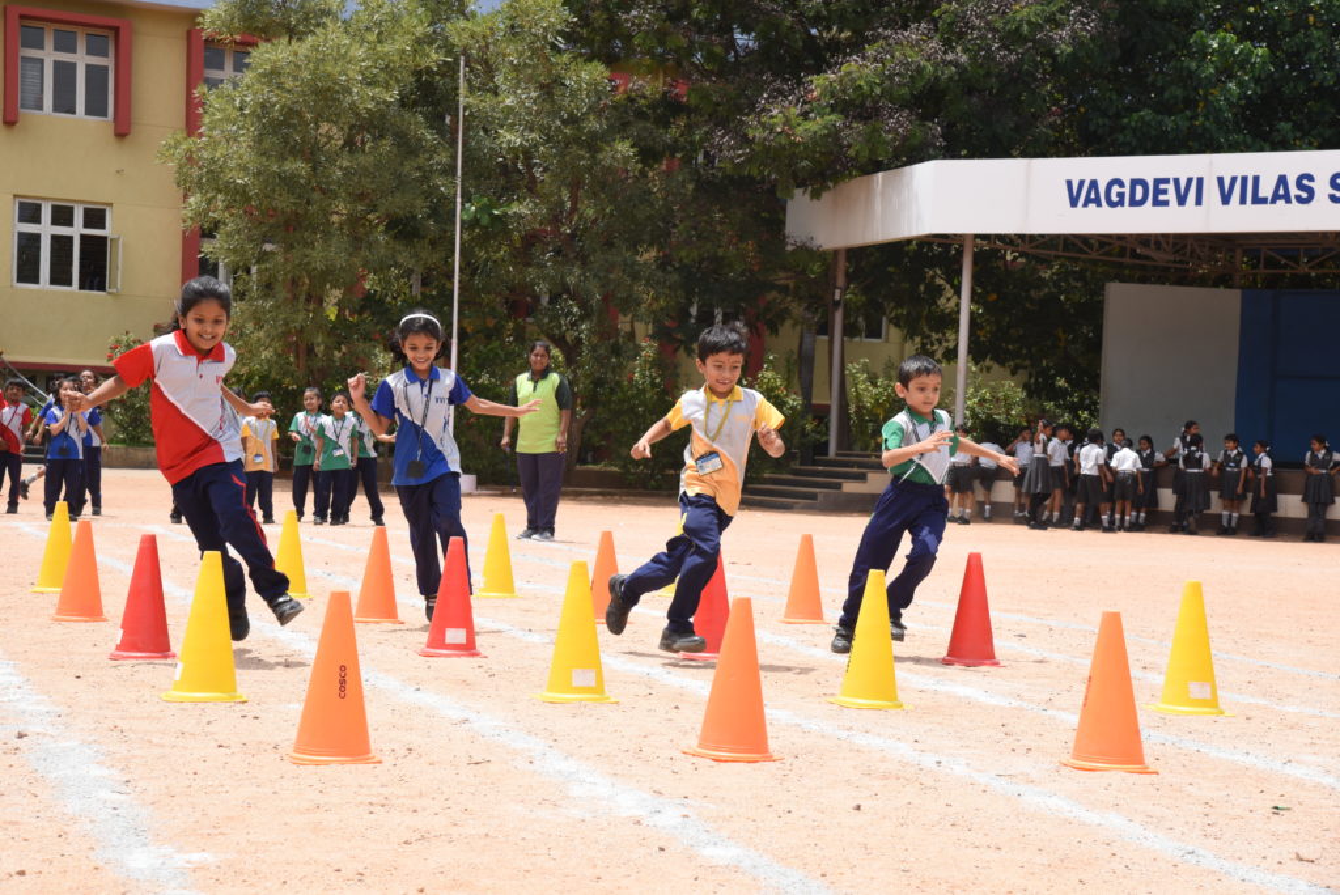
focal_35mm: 70
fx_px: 2607
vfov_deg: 19.5
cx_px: 670
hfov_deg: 28.8
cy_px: 448
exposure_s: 1/500
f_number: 11
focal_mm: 70
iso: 640
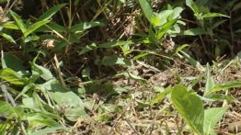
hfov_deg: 16.3
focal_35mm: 115
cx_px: 401
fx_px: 734
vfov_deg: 9.5
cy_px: -175
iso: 100
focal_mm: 4.71
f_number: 1.7
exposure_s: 1/1738
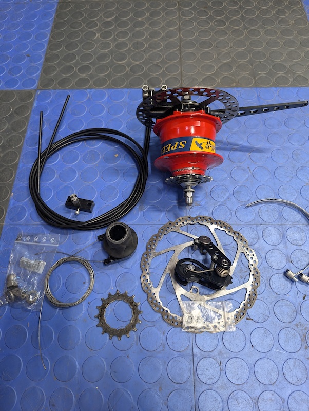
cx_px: 154
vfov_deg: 71.5
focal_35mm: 24
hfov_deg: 56.9
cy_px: 206
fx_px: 285
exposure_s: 1/24
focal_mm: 6.9
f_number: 1.68
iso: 75
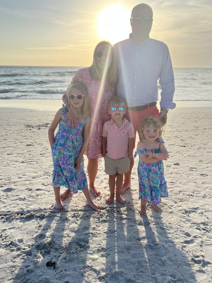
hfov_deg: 53.1
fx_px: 212
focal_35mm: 26
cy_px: 142
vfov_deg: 67.3
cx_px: 106
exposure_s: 1/3571
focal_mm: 5.7
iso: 50
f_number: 1.5
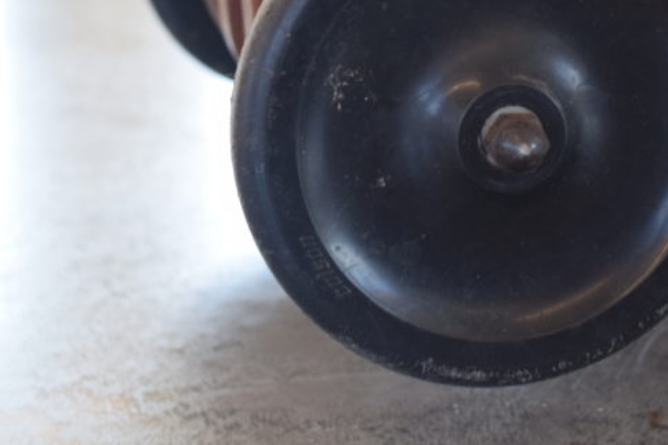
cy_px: -5
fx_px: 2061
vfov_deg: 12.2
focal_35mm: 111
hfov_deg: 18.3
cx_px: 519
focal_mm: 35
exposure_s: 1/80
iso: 400
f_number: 4.5
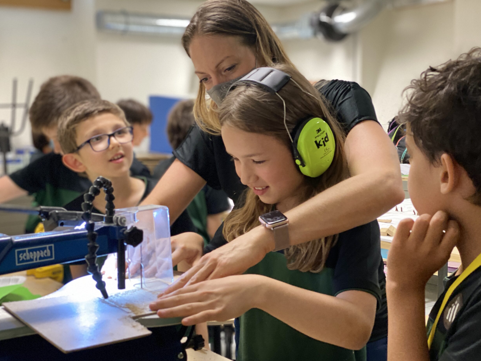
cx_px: 239
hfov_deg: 35.5
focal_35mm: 54
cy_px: 187
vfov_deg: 27.0
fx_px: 750
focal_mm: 6
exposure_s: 1/24
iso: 400
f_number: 2
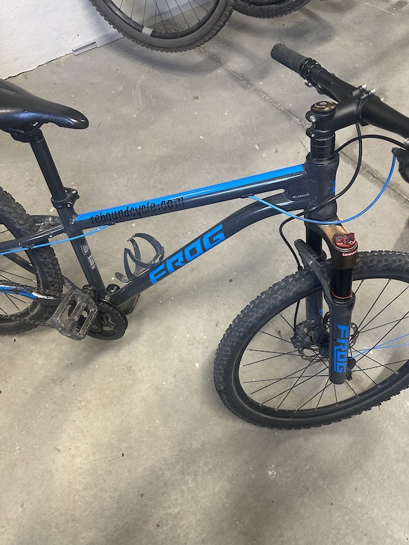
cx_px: 204
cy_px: 272
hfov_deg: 56.8
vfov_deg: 71.6
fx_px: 378
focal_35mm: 24
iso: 250
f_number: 1.78
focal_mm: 6.86
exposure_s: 1/60
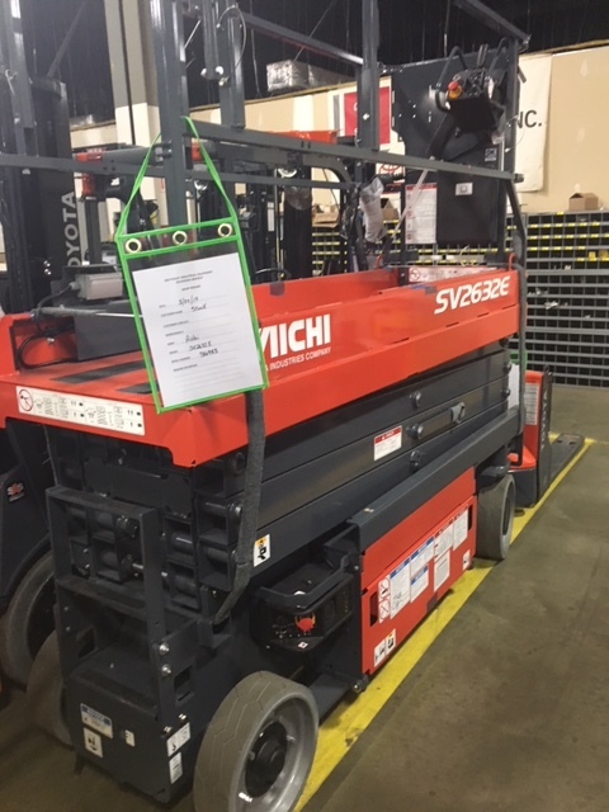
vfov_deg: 61.7
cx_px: 304
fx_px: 680
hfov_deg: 48.2
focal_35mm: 29
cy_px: 406
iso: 200
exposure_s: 1/20
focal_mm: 4.15
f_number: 2.2
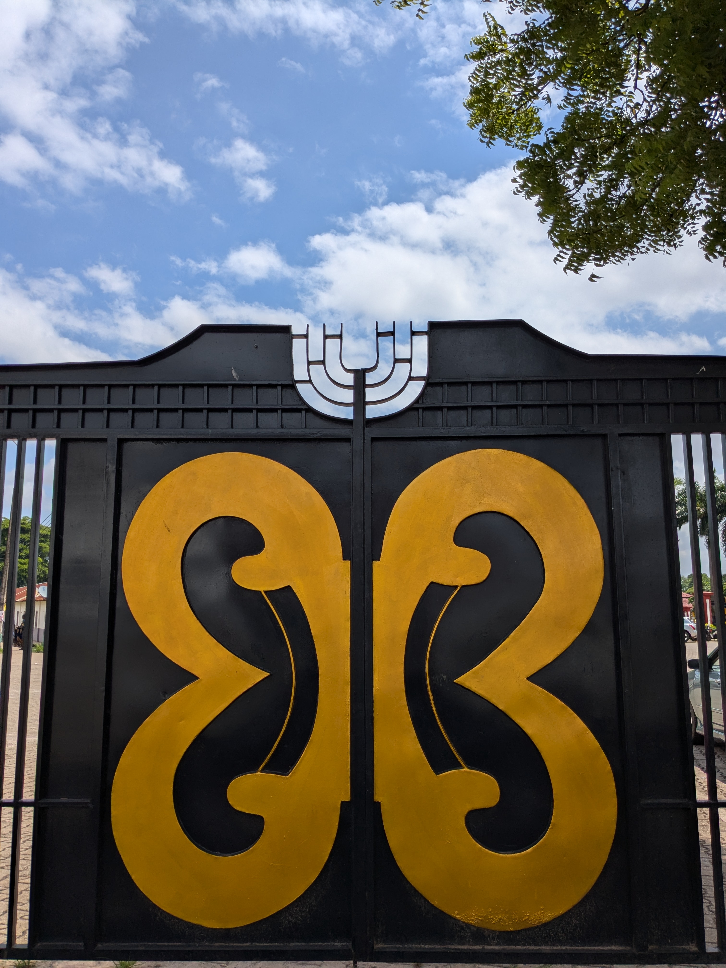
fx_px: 755
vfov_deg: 65.3
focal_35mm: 27
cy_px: 484
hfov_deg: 51.4
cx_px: 363
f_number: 1.73
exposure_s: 1/5848
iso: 63
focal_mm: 4.38
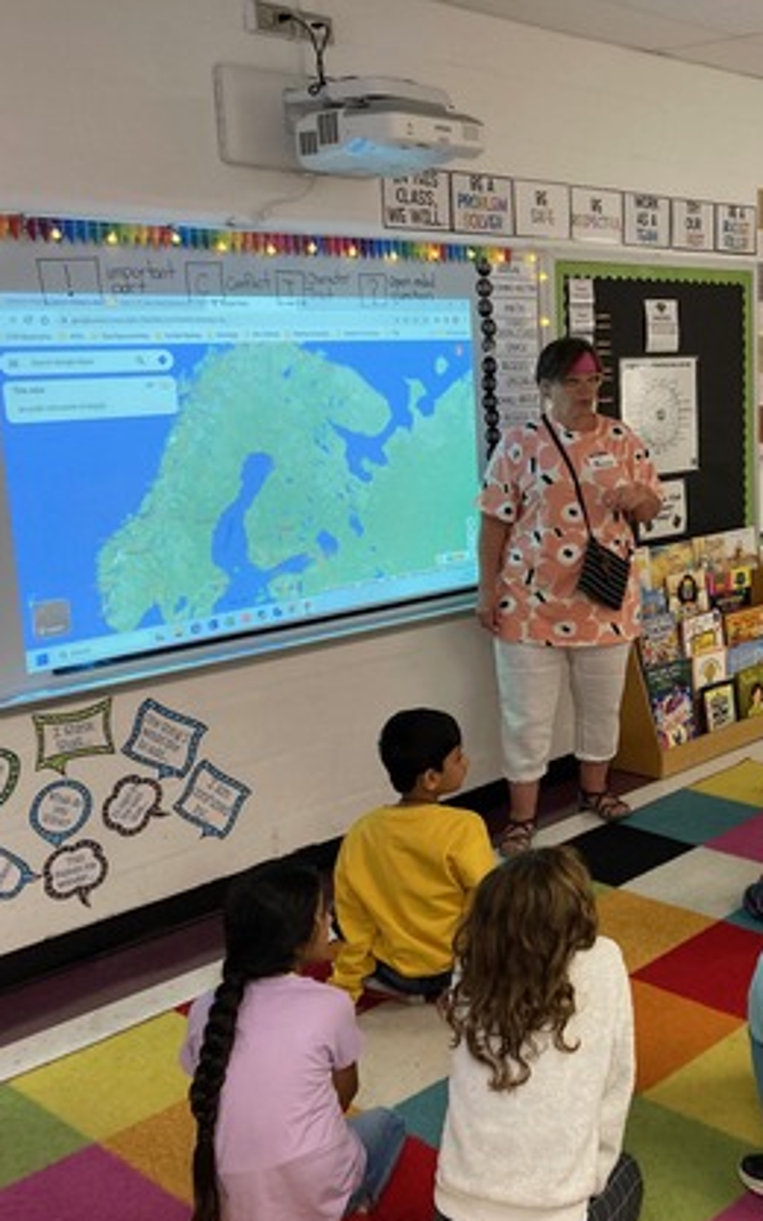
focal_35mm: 40
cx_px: 775
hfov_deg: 29.7
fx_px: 1331
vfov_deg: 49.3
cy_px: 613
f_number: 1.8
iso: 125
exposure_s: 1/60
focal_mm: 3.99
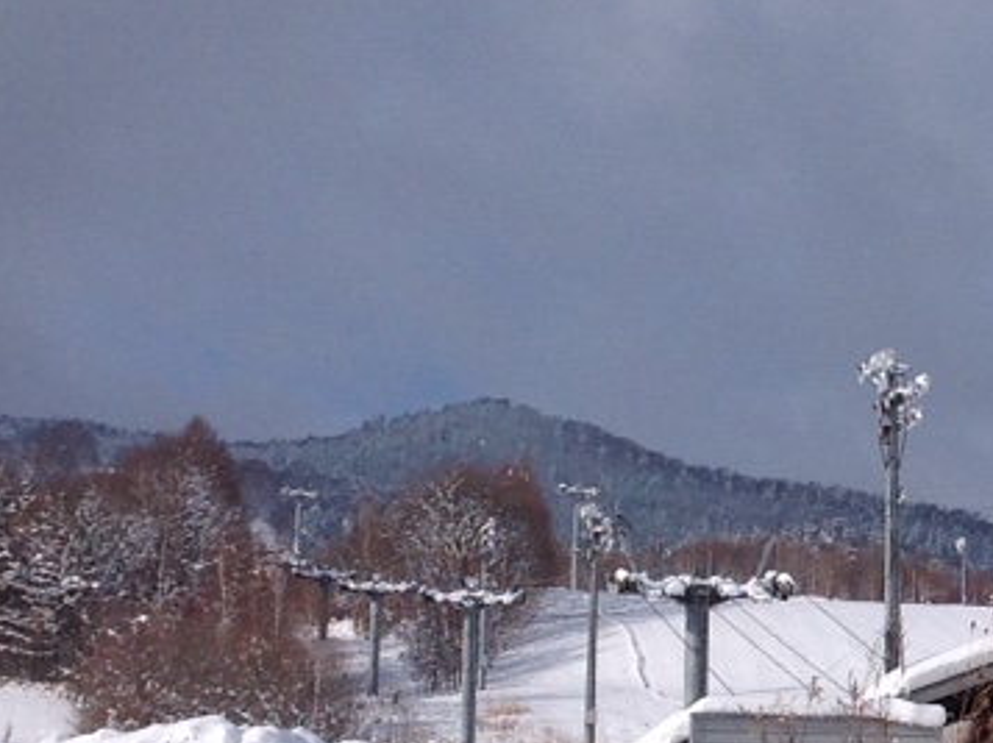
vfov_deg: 11.6
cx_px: 1157
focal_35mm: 127
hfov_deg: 15.1
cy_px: 537
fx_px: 3639
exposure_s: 1/5051
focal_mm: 4.28
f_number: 2.4
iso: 50
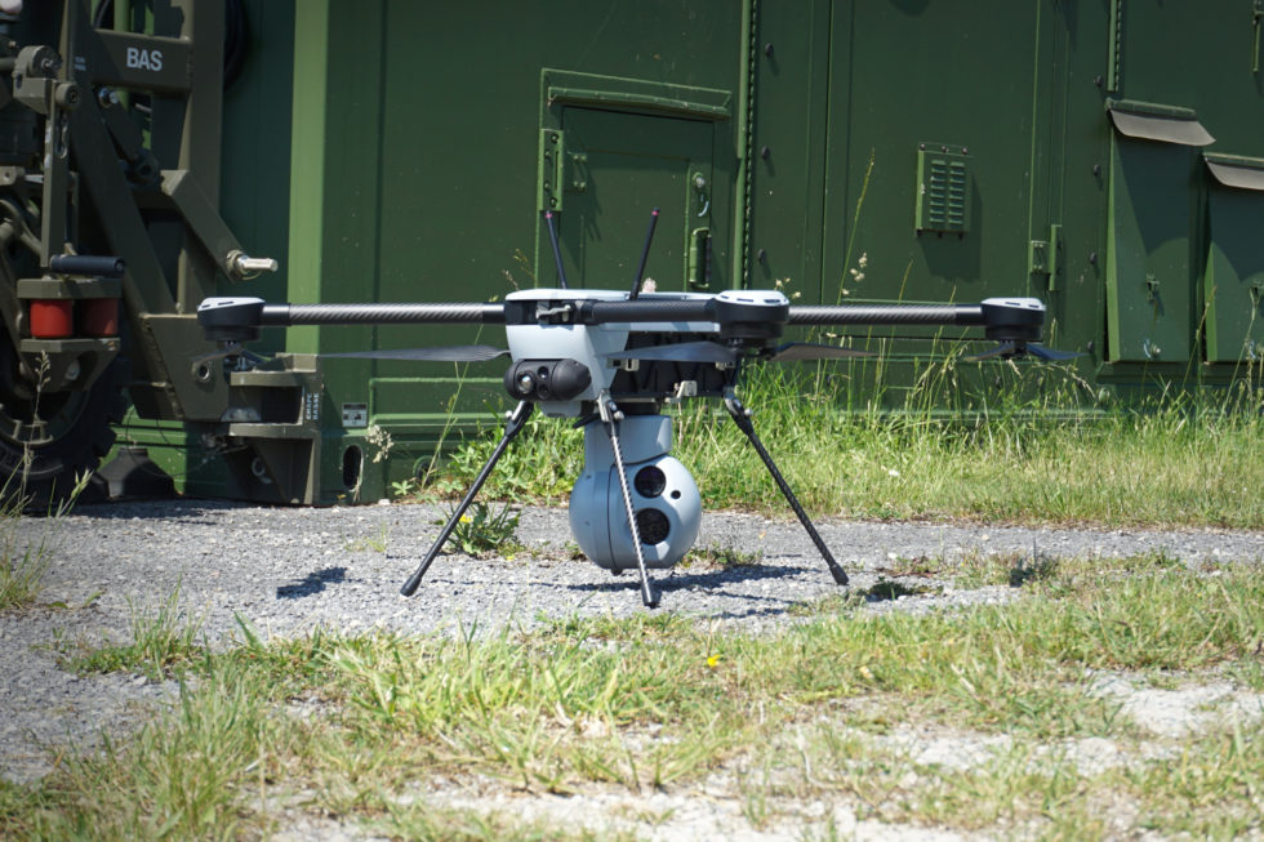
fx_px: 2633
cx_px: 632
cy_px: 421
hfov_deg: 27.0
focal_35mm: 75
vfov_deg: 18.2
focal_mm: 50
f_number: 9
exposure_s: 1/160
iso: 100
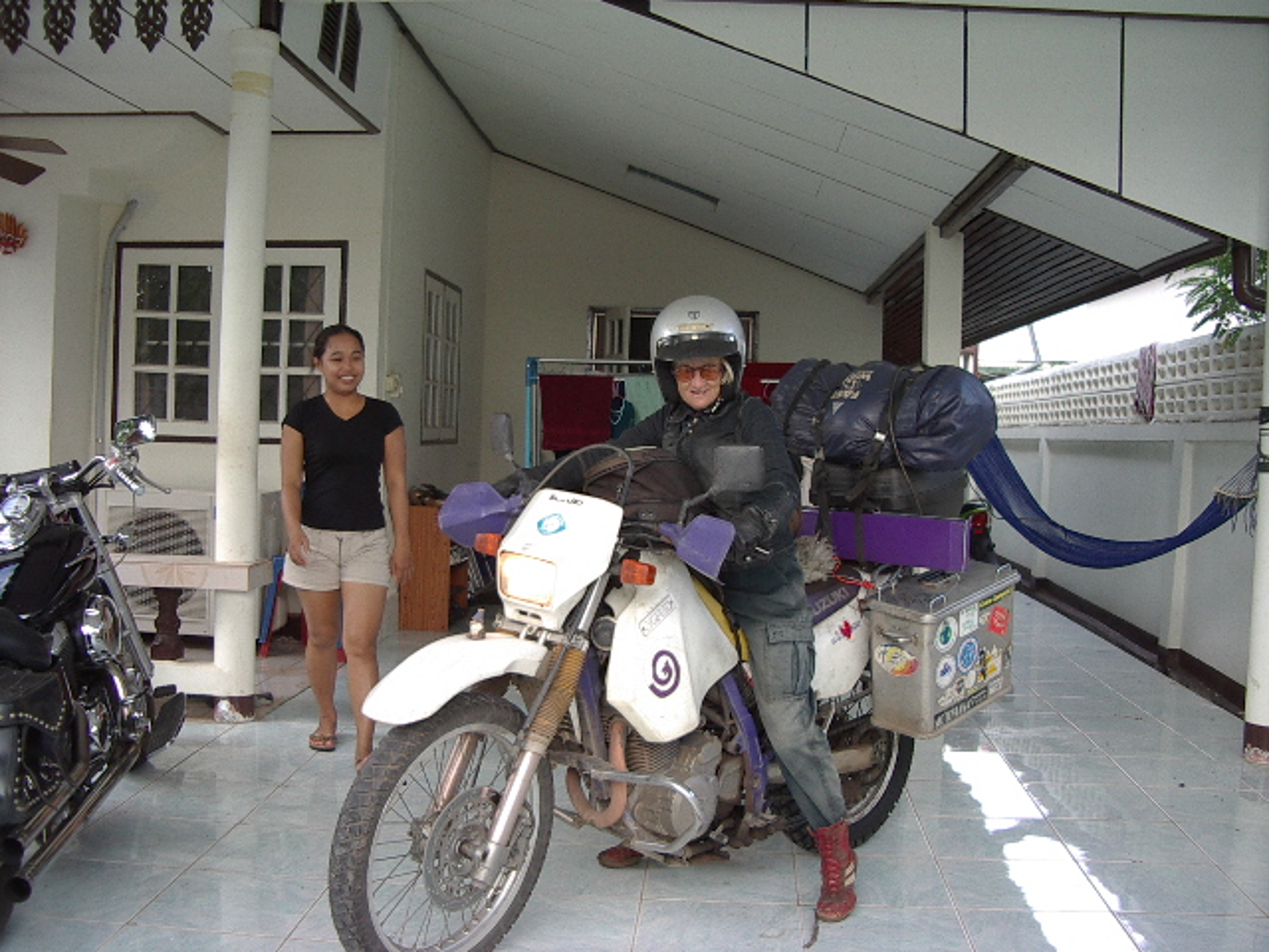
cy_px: 476
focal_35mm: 38
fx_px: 1393
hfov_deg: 49.0
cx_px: 634
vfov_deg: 37.7
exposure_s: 1/100
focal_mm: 5.8
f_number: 2.6
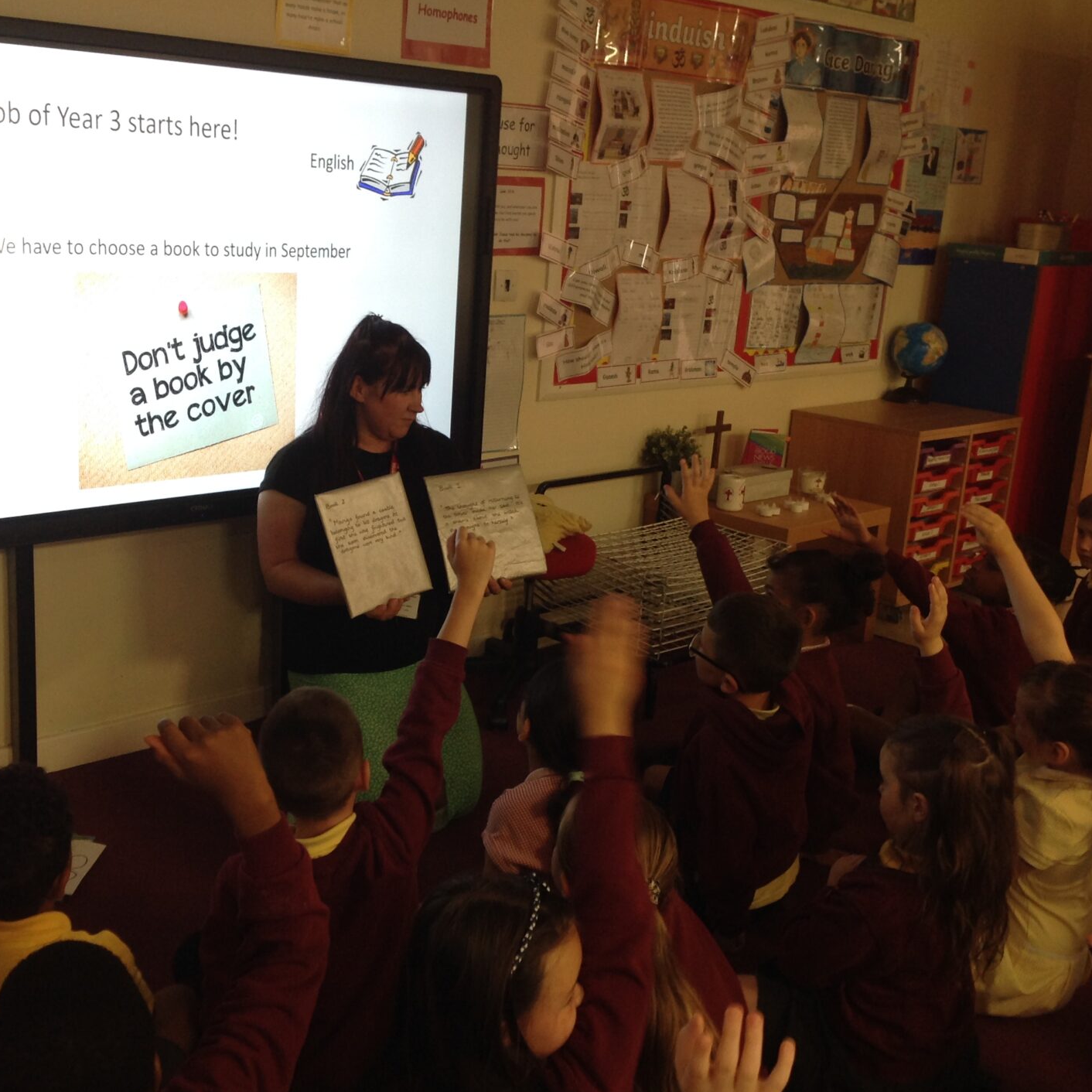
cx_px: 462
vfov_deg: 40.0
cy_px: 552
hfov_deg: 39.9
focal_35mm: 42
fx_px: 1499
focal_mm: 4.28
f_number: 2.4
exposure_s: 1/15
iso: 80
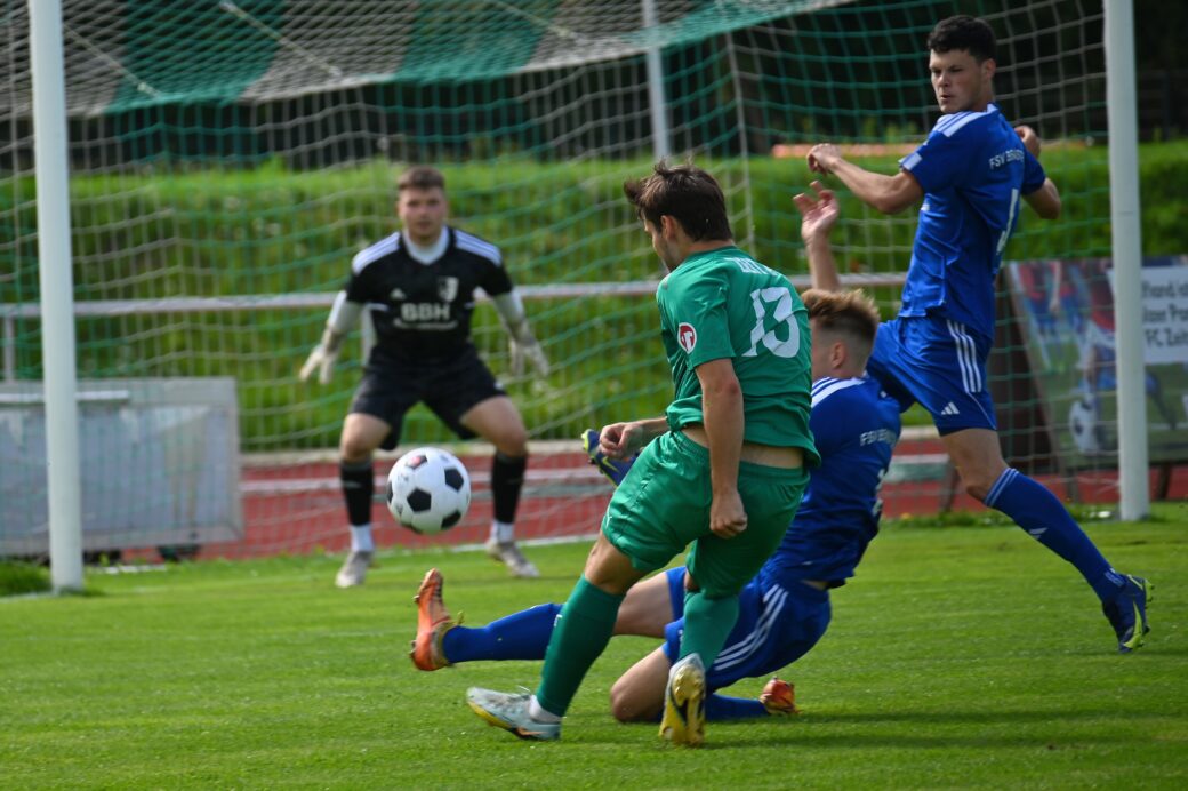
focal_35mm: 300
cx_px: 594
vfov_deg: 4.6
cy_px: 396
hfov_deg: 6.9
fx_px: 9893
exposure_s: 1/400
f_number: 5.6
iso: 100
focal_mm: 300
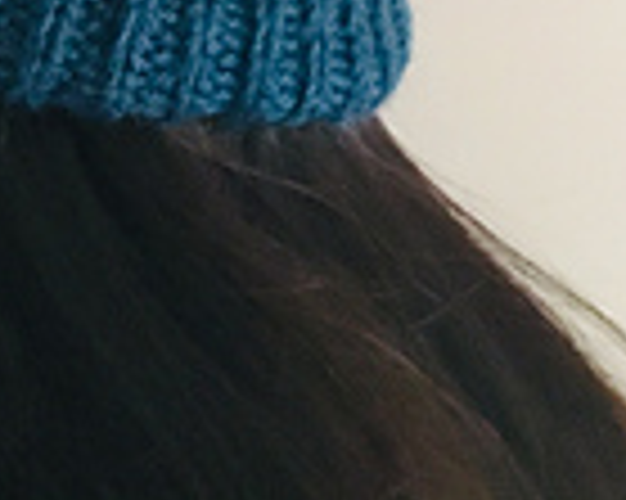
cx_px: 81
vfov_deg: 13.0
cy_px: -340
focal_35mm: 109
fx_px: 2018
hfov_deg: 17.4
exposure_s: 1/17
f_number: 2.4
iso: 640
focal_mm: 3.3
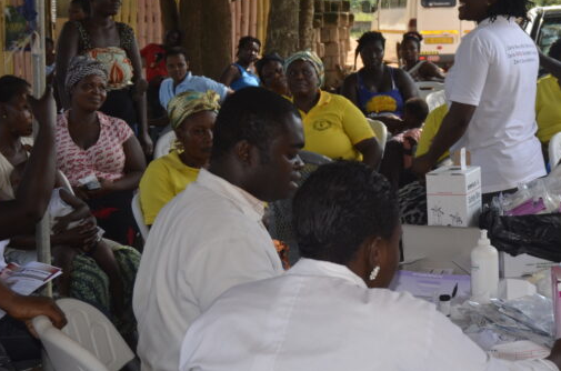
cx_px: 505
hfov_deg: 26.8
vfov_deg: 18.5
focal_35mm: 73
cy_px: 113
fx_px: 1135
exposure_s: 1/200
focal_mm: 24
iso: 100
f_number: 5.6
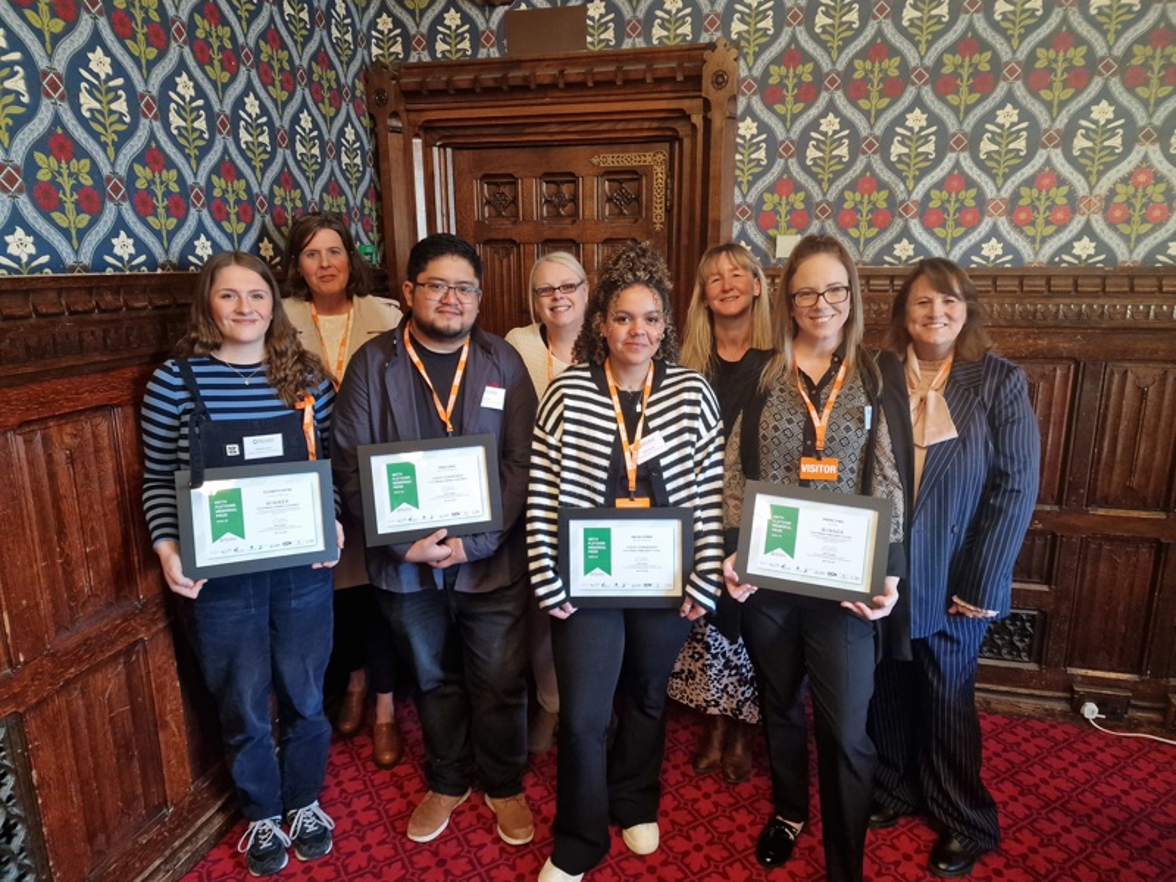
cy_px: 441
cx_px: 588
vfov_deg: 58.9
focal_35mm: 23
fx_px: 781
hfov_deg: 73.9
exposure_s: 1/50
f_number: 1.8
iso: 640
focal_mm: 6.4
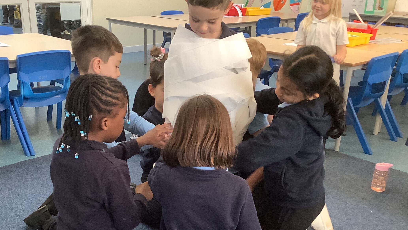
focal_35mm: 42
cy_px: 165
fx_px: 454
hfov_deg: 48.1
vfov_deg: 28.0
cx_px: 164
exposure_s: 1/50
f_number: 2.4
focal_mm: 3.3
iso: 125
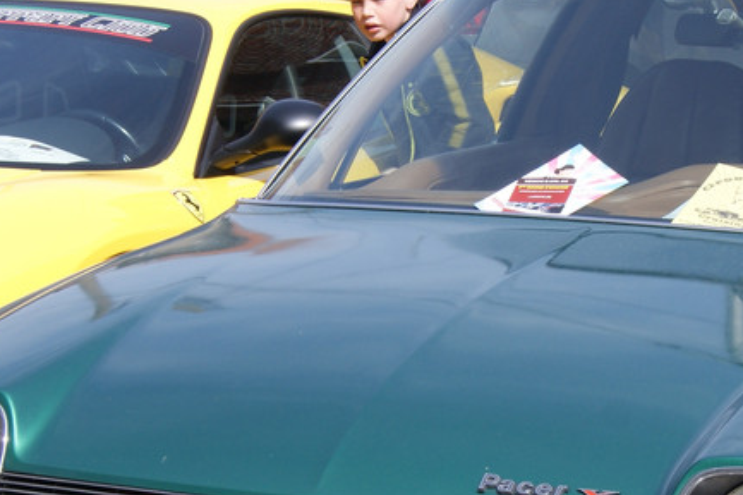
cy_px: 433
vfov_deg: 10.9
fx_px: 2578
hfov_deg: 16.3
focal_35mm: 125
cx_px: 553
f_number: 13
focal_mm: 30
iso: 100
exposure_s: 1/80
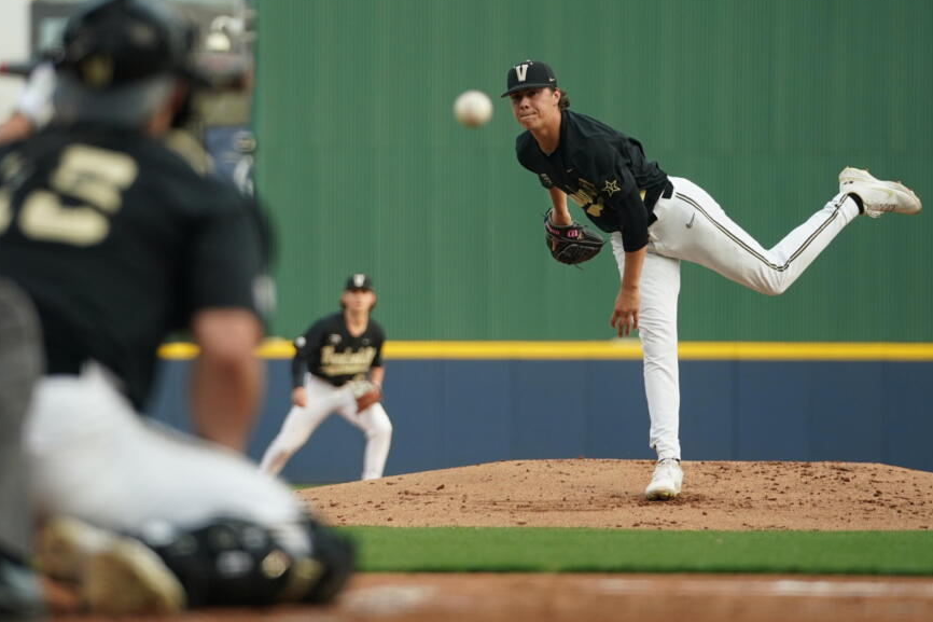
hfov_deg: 6.5
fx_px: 8213
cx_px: 423
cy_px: 283
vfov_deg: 4.3
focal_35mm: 317
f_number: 2.8
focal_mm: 179
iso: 500
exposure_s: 1/1000
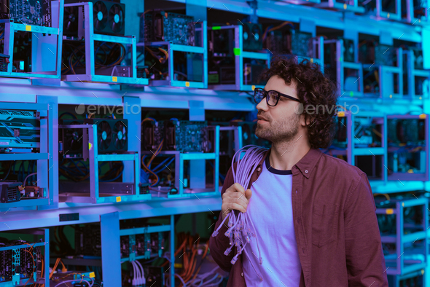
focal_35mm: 110
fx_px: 1314
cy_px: 144
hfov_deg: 18.6
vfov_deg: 12.5
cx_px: 215
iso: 125
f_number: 4
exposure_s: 1/160
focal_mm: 110
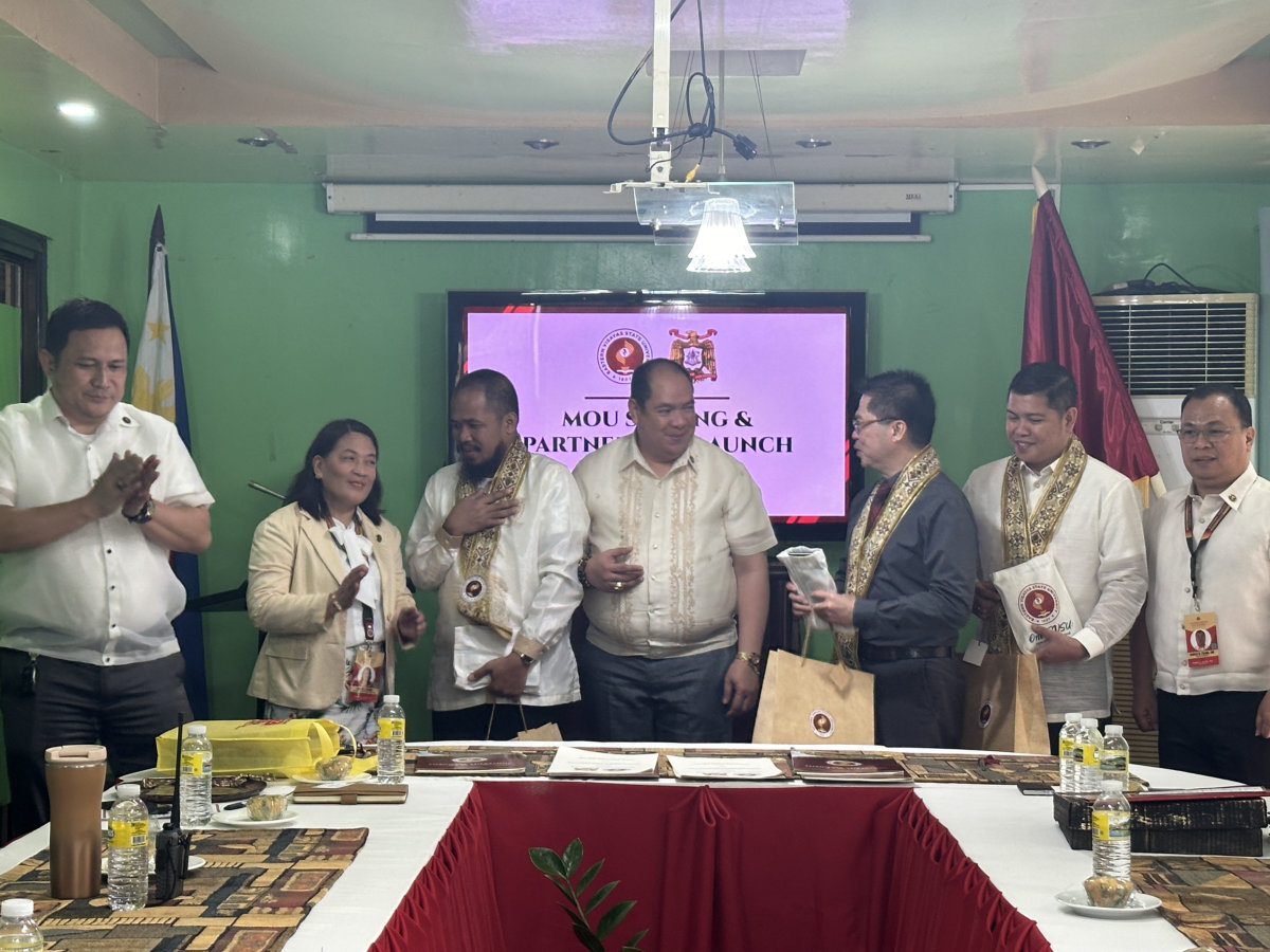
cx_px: 635
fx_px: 1761
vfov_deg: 30.3
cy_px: 476
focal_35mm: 48
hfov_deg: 39.7
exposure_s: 1/53
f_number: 1.78
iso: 80
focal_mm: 6.86
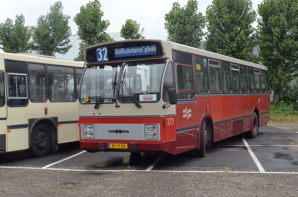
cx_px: 149
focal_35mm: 48
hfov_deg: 41.2
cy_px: 98
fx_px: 396
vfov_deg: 27.9
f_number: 14
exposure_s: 1/800
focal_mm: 32
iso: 1600
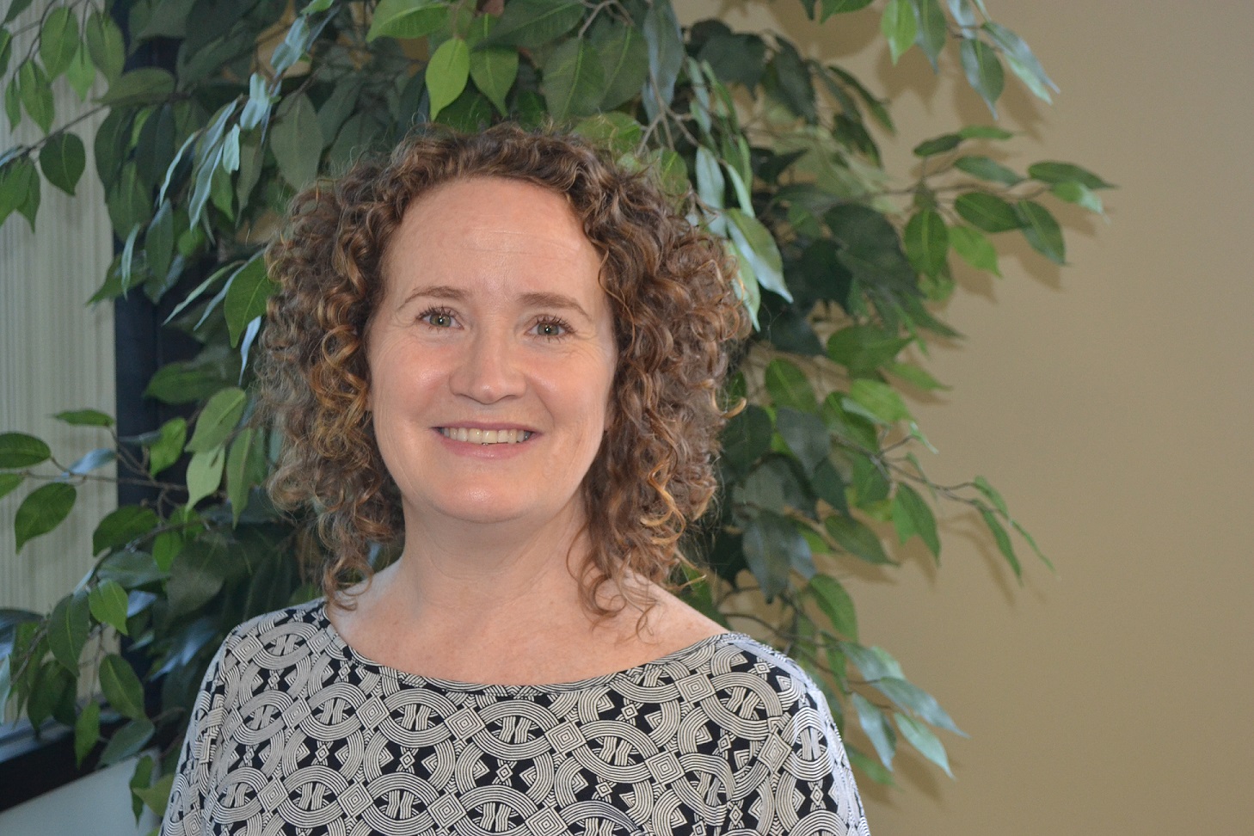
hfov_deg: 35.1
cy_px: 418
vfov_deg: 23.8
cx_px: 627
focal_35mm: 57
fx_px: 1985
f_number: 5
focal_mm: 38
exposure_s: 1/60
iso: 1600
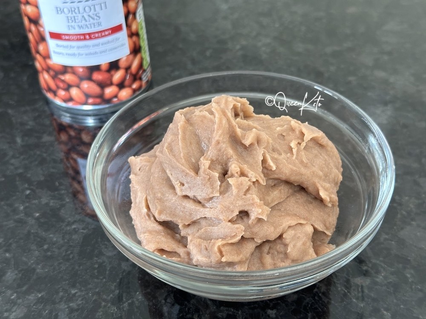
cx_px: 213
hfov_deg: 39.7
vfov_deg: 30.3
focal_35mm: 48
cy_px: 160
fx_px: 591
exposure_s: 1/60
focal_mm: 6.86
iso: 160
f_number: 1.78
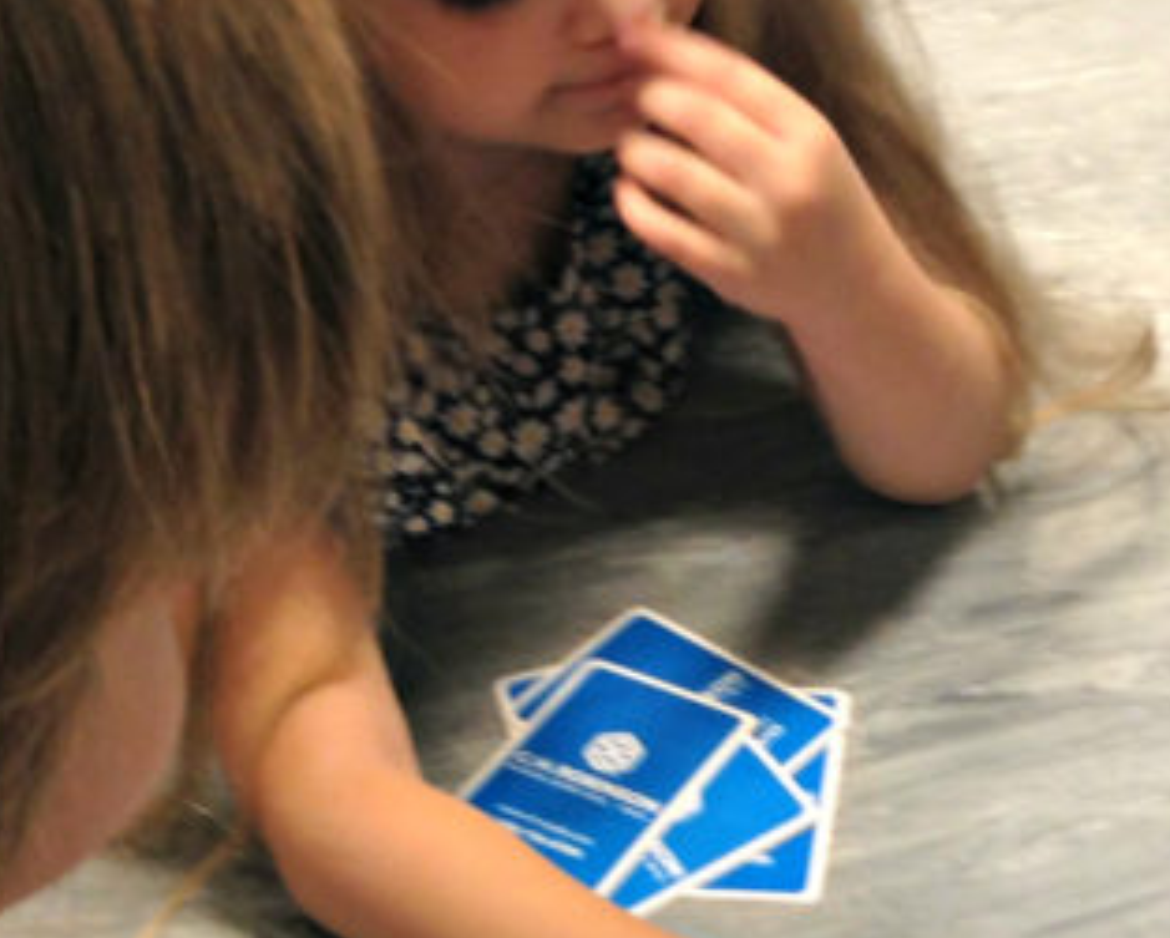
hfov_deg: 22.6
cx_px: 1320
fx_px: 2738
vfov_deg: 19.1
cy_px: 860
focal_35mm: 79
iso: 64
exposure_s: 1/20
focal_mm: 4.12
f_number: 2.4
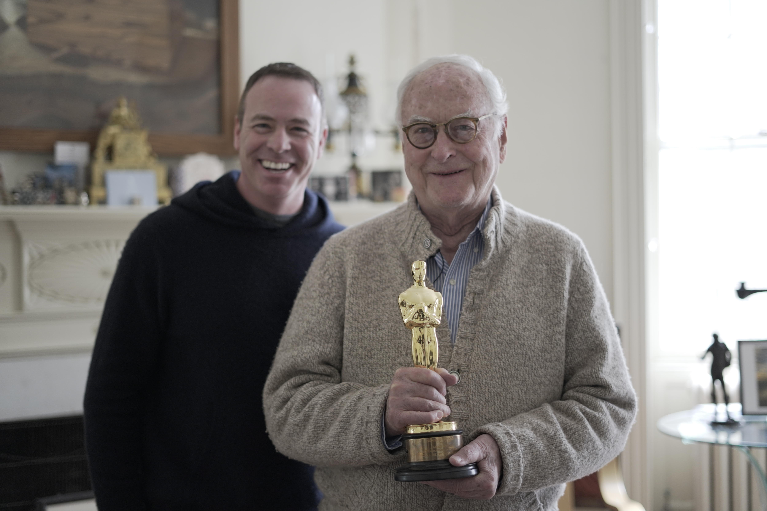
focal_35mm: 50
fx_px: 1065
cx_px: 384
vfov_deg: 27.0
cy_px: 256
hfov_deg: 39.6
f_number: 1.8
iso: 800
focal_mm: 50
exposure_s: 1/160
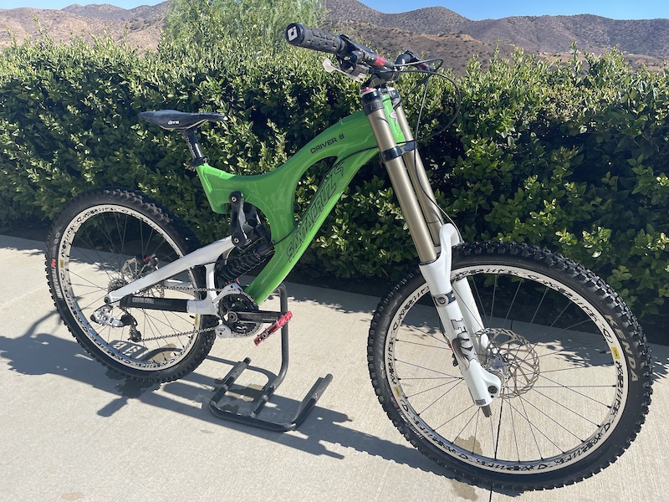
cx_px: 334
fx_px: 502
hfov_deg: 67.3
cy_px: 251
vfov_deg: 53.1
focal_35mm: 26
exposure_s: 1/2597
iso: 32
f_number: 1.6
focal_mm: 5.1
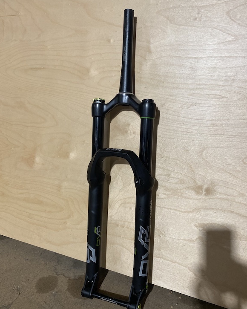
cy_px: 153
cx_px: 125
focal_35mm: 28
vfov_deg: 62.2
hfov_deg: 51.5
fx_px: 256
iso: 125
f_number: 1.8
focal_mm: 4.25
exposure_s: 1/100
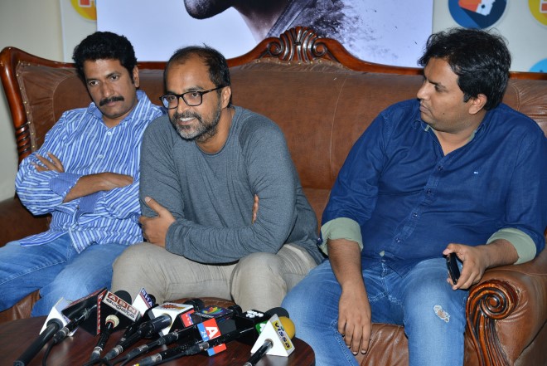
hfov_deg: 23.6
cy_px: 183
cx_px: 274
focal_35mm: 86
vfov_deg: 15.9
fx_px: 1308
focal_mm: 86
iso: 250
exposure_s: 1/125
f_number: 4.5
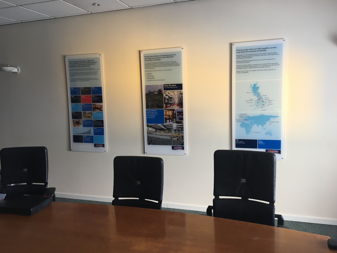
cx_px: 168
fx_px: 282
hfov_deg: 61.7
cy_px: 126
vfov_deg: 48.2
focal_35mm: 29
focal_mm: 4.15
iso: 64
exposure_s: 1/33
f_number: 2.2
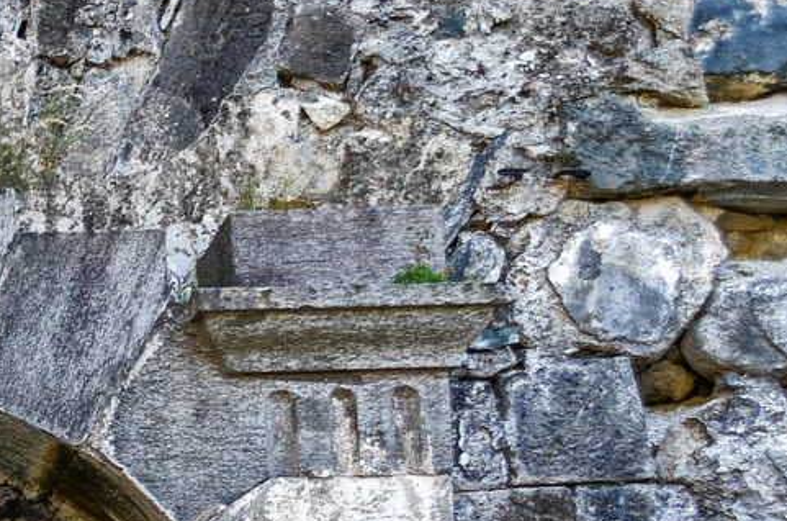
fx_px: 2442
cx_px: -380
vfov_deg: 11.6
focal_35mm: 112
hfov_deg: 16.7
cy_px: 811
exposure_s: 1/100
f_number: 5
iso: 200
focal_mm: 22
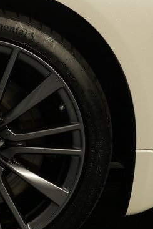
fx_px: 739
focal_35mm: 116
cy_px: 117
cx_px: -39
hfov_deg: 11.5
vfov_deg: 17.6
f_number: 5.6
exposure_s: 1/200
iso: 250
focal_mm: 20
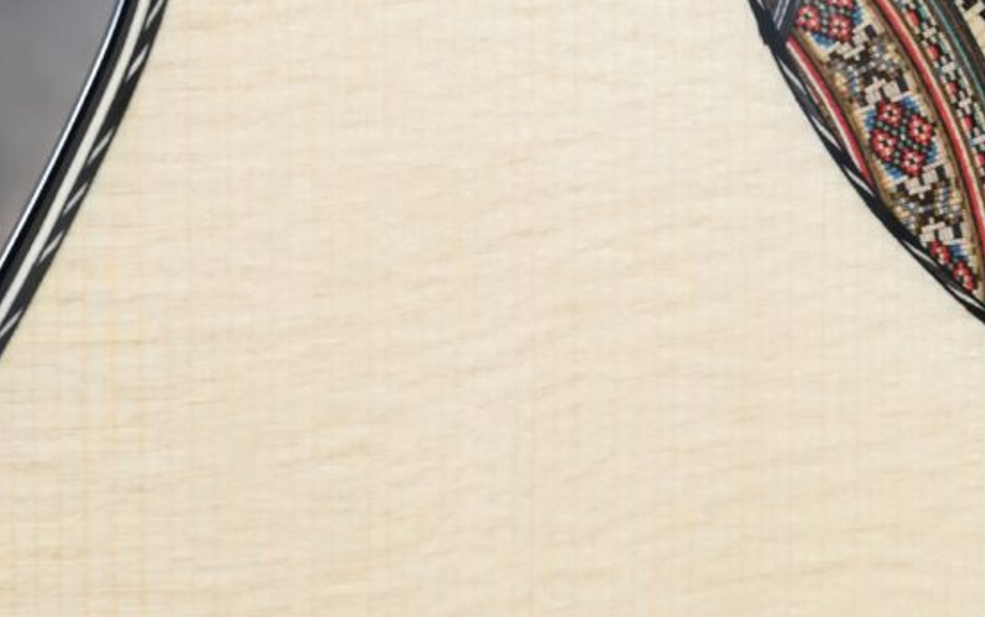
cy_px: -290
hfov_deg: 14.6
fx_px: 3814
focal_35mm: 142
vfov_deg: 9.0
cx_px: 885
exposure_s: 1/20
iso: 3200
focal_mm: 50
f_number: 6.3
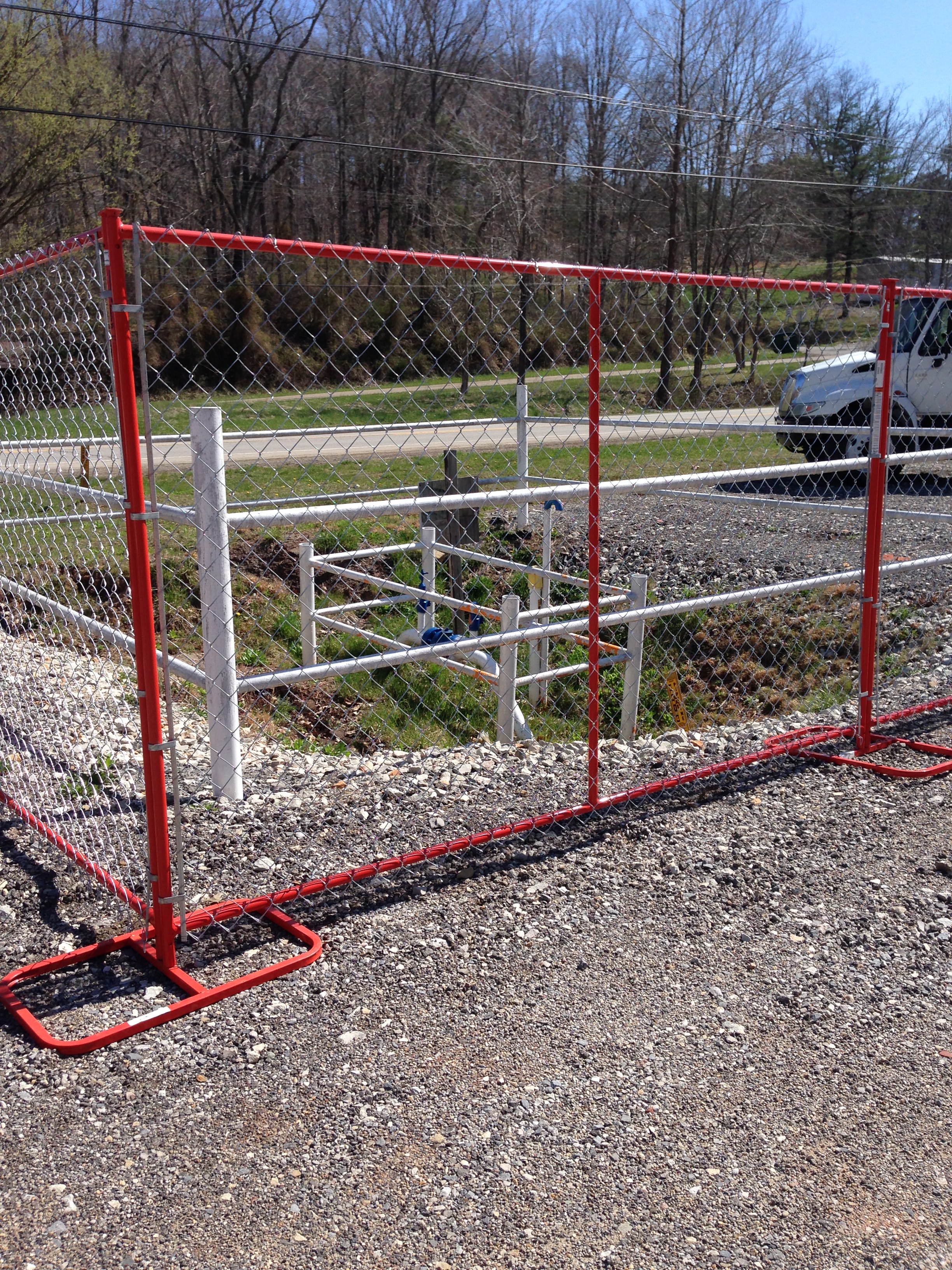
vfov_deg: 55.4
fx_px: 1210
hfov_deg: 42.9
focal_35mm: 33
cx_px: 476
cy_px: 635
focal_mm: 4.12
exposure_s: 1/1550
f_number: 2.4
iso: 50
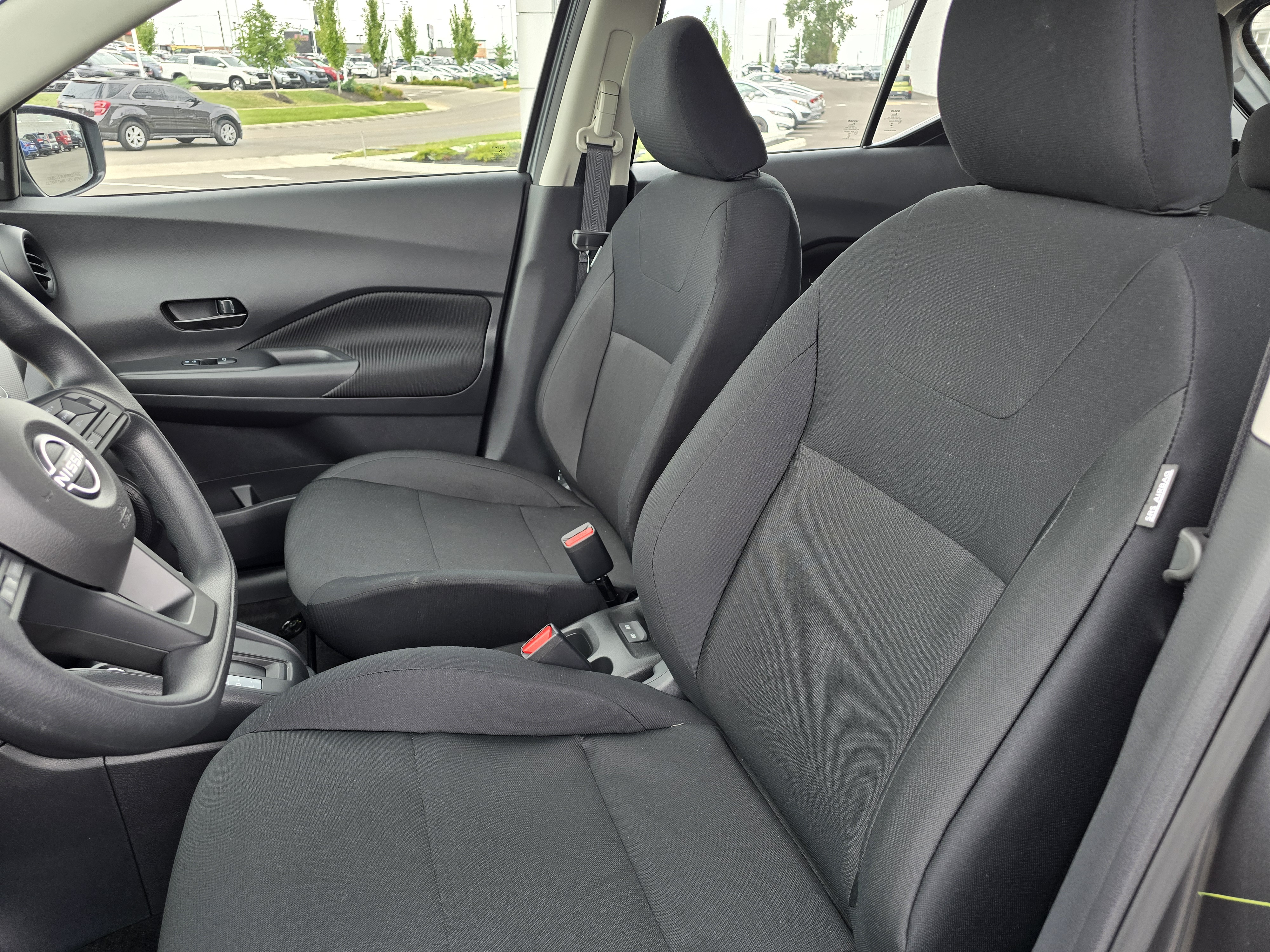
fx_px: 844
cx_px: 635
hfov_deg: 73.9
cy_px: 476
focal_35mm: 23
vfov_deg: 58.9
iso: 64
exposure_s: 1/180
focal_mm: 6.3
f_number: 1.7
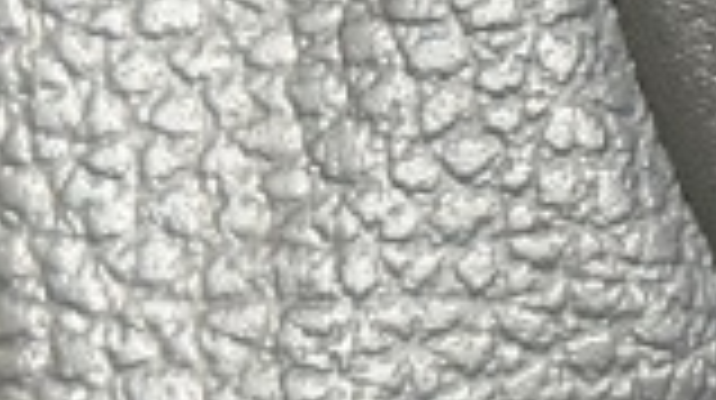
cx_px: 1504
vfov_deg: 3.6
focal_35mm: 337
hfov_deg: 6.2
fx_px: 6391
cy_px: -387
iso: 400
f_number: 1.78
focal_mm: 6.86
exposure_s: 1/40
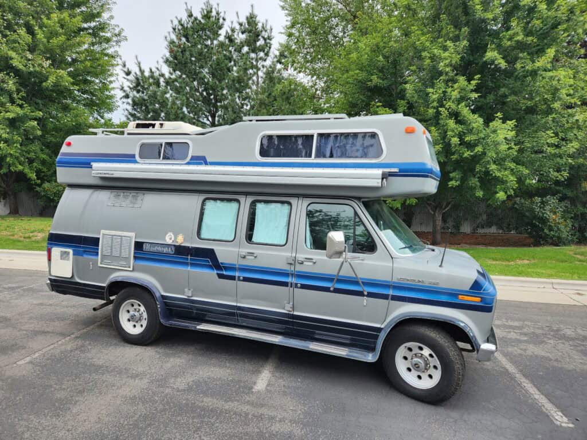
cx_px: 294
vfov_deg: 58.9
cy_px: 220
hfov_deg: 73.9
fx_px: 390
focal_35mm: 23
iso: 20
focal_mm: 5.4
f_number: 1.8
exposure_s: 1/497
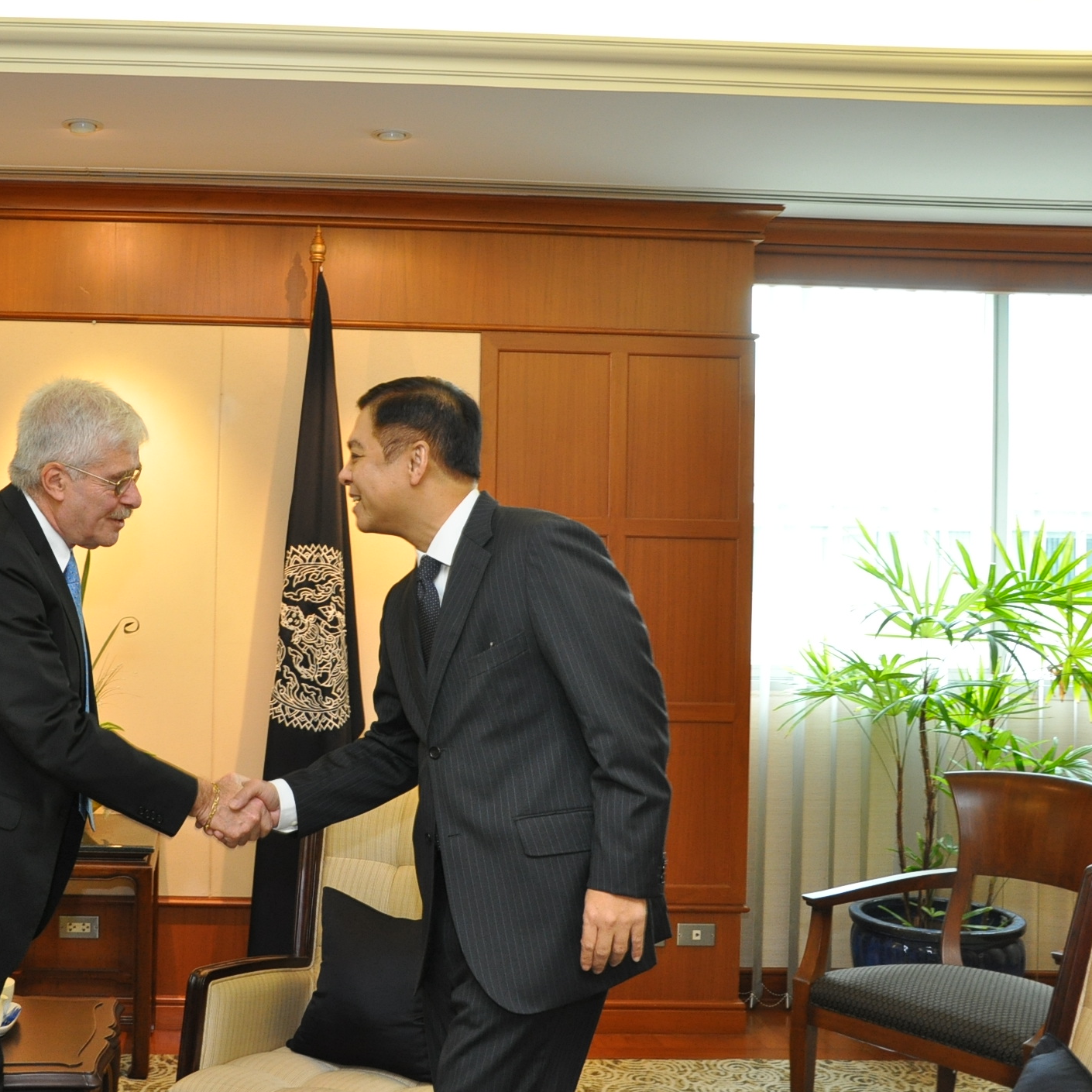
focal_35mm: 41
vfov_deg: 41.3
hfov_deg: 40.1
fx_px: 1451
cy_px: 548
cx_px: 270
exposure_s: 1/50
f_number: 5.6
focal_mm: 21
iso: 800
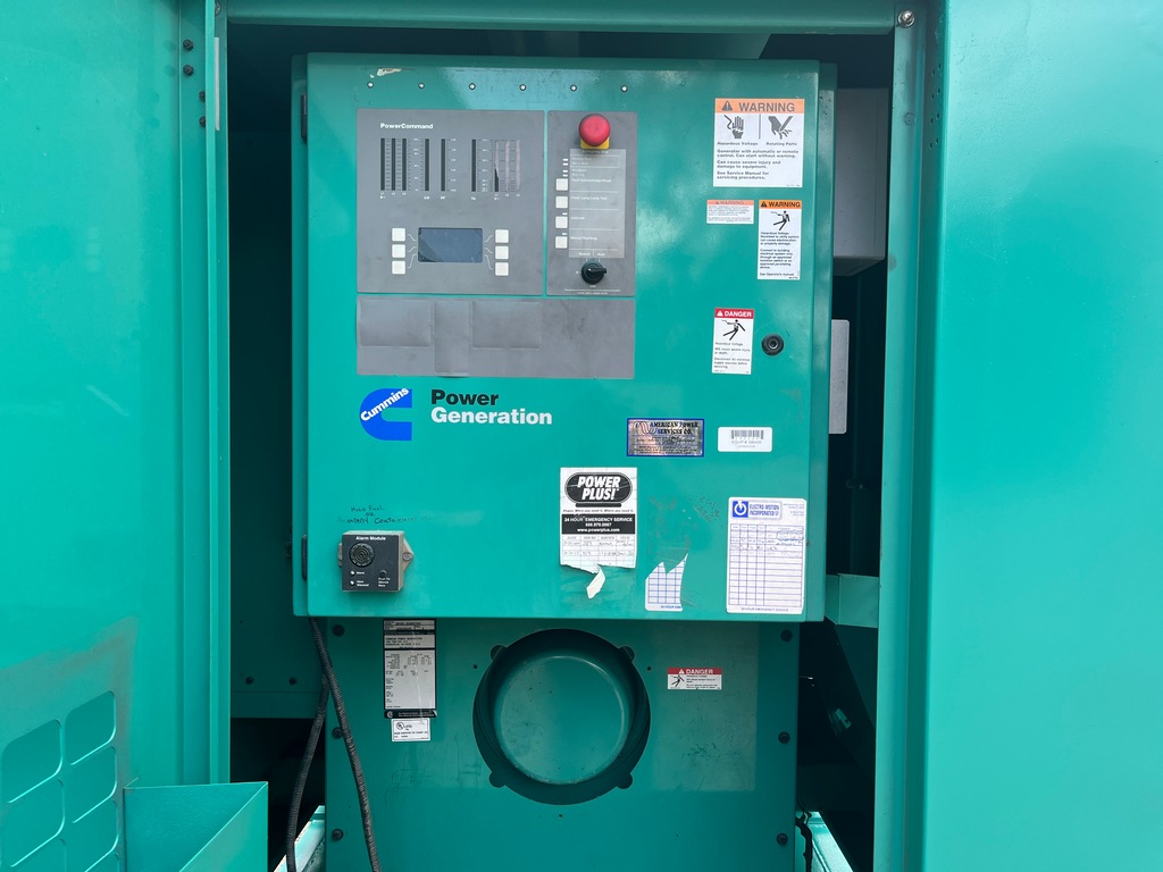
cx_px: 582
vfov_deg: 53.1
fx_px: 874
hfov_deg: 67.3
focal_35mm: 26
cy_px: 436
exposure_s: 1/608
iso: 50
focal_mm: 5.1
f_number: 1.6
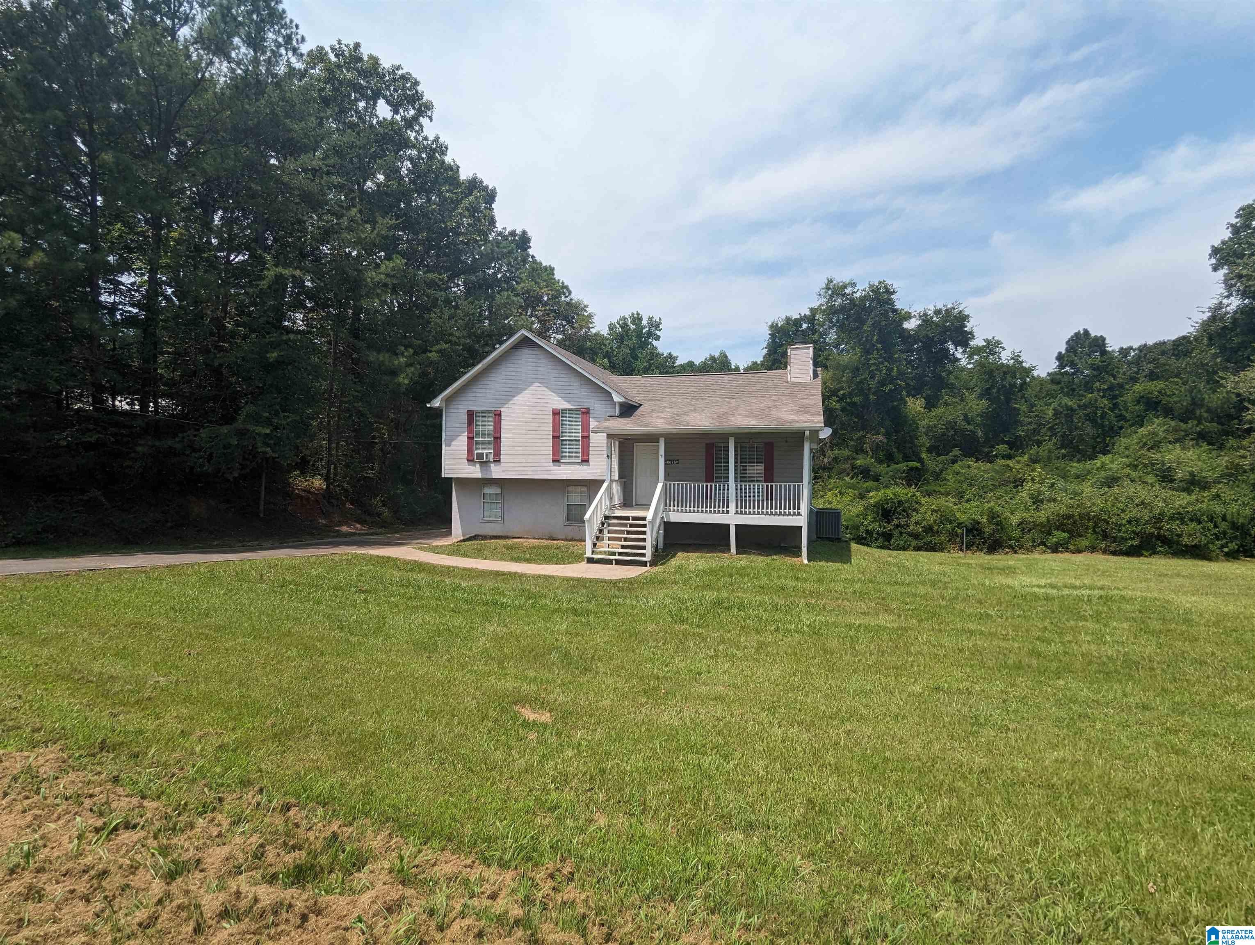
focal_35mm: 16
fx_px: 581
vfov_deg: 78.2
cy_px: 472
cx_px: 628
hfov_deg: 94.4
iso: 52
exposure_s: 1/1715
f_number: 2.2
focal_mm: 2.35
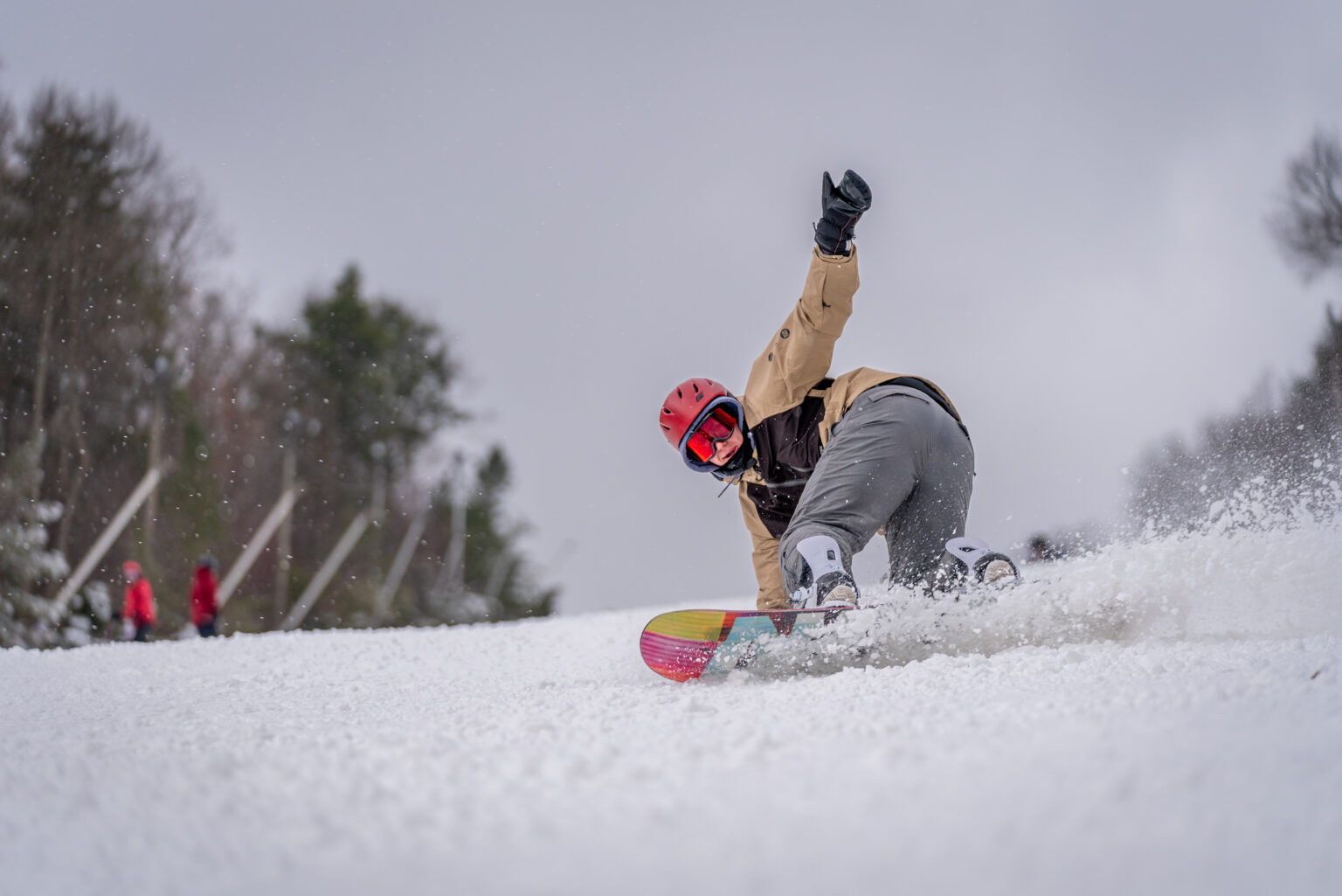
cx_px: 671
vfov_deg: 9.9
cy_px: 448
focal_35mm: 138
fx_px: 5145
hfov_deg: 14.9
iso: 200
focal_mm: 138
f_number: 2.8
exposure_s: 1/1000
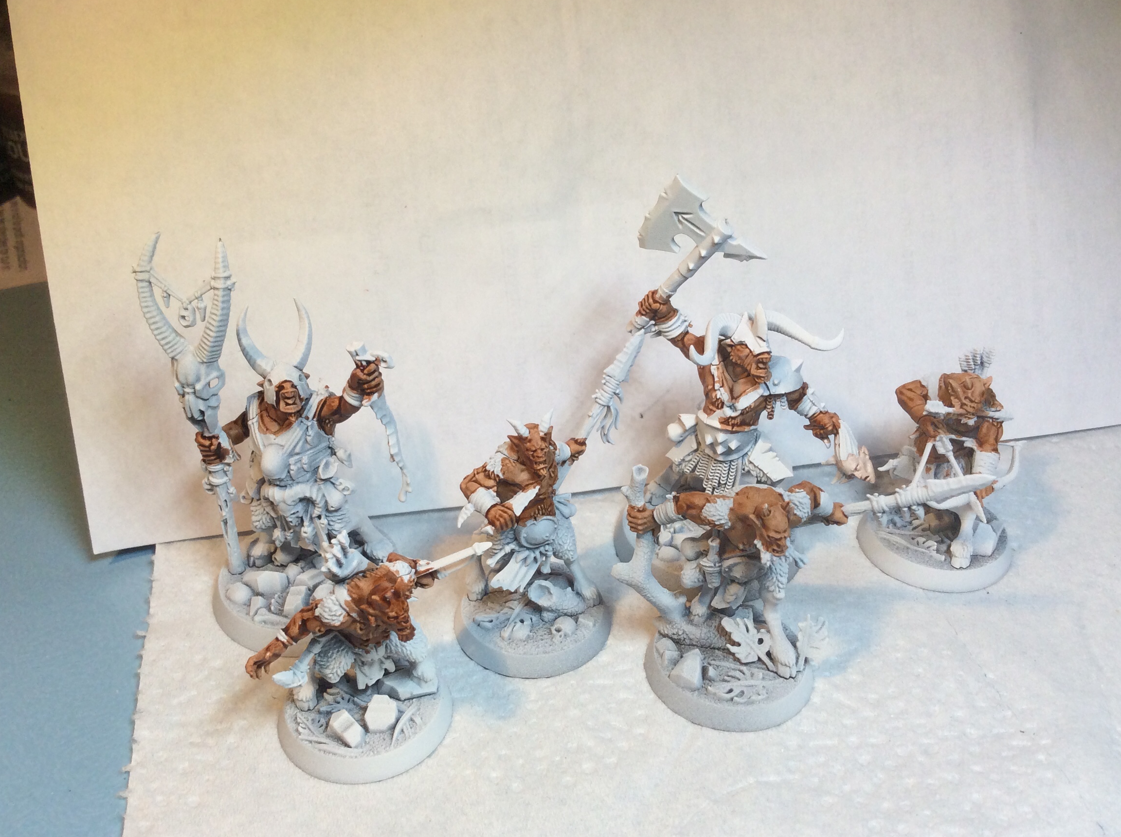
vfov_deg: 39.6
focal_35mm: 36
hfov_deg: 51.4
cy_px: 425
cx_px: 526
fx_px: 1164
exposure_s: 1/100
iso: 64
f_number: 2.4
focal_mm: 3.3
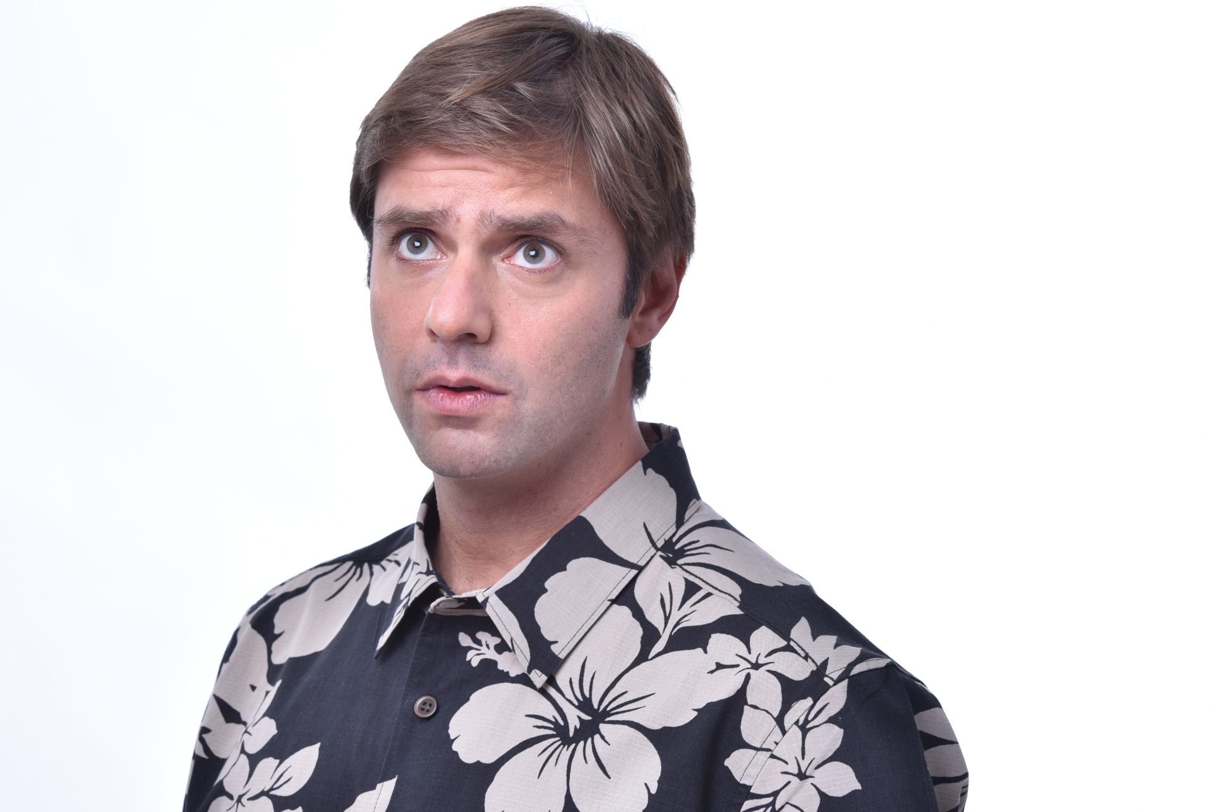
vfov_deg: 8.5
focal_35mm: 162
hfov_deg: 12.7
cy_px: 450
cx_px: 608
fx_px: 5474
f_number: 10
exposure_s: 1/200
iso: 100
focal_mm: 130
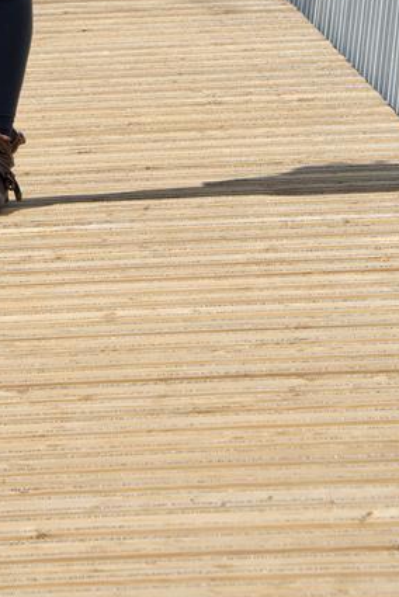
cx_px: -14
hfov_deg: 4.0
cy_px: -235
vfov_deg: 5.9
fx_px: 5709
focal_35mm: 344
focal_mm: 122
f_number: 11
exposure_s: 1/125
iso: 100
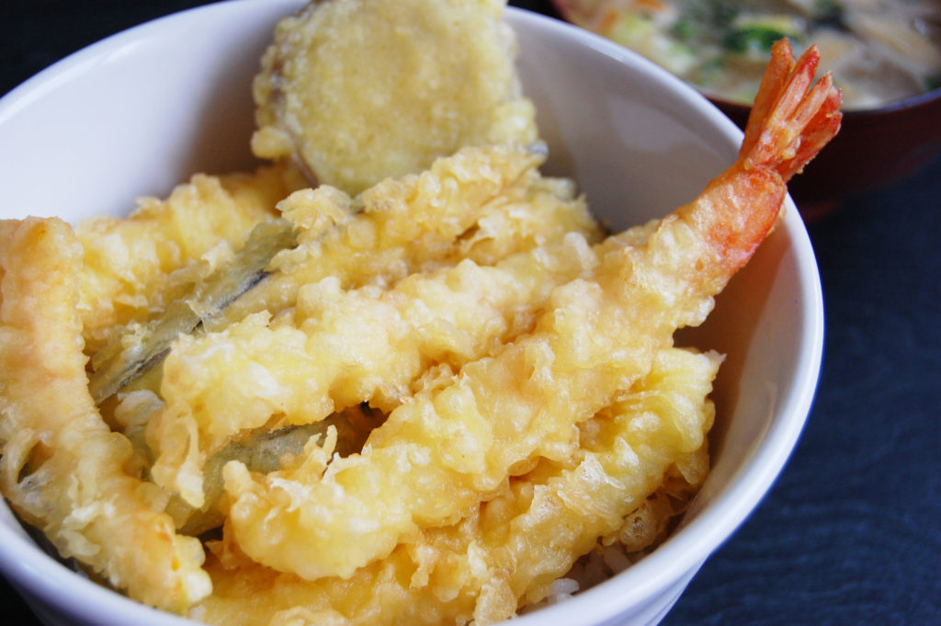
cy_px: 313
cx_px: 470
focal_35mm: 68
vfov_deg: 20.1
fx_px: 1763
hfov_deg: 29.9
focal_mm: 45
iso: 400
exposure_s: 1/60
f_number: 5.3
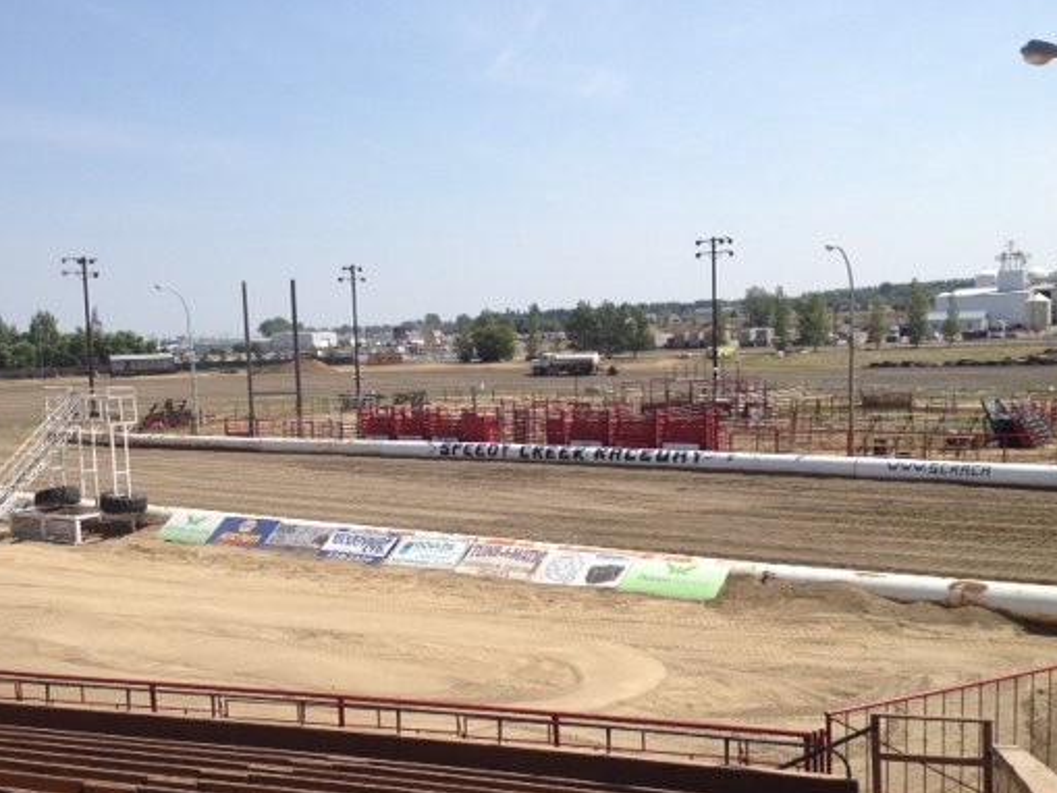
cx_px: 446
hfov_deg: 42.8
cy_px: 480
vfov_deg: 32.8
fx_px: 1344
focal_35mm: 44
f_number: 2.4
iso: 50
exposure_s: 1/2045
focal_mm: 4.28
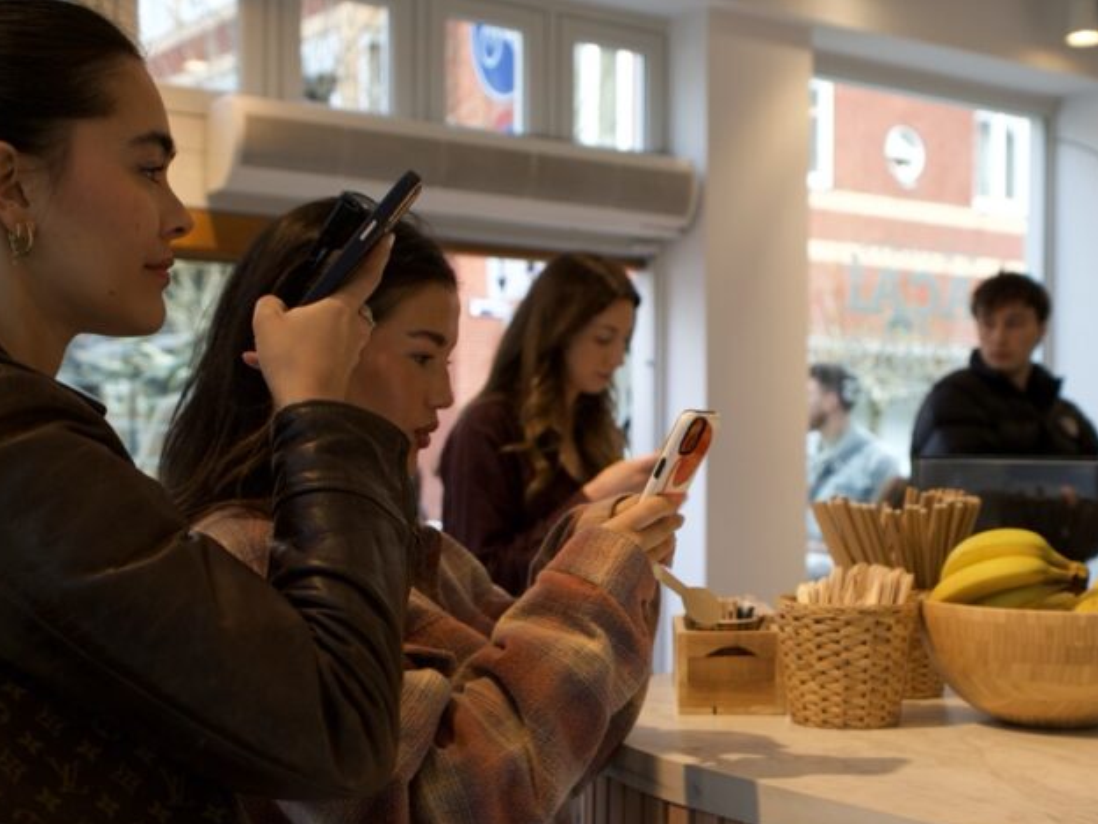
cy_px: 486
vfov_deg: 28.0
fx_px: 1650
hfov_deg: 36.7
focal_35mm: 52
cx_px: 625
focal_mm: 33
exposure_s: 1/250
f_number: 4
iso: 500
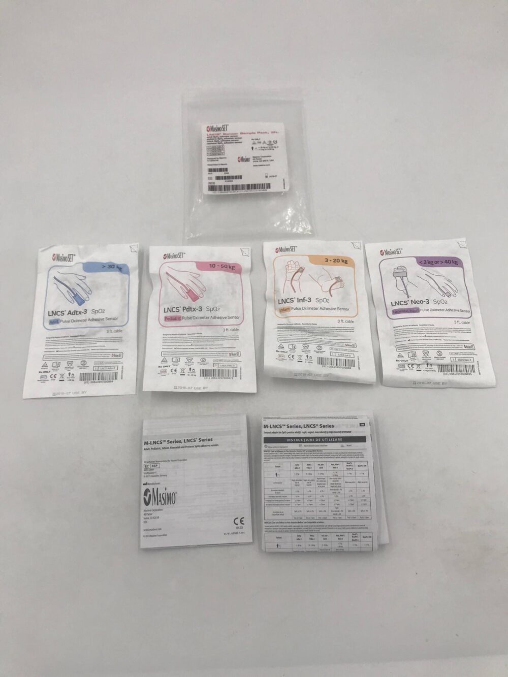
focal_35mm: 28
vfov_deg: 63.4
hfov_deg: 49.8
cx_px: 254
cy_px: 338
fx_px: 548
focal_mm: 3.99
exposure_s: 1/386
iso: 20
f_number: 1.8
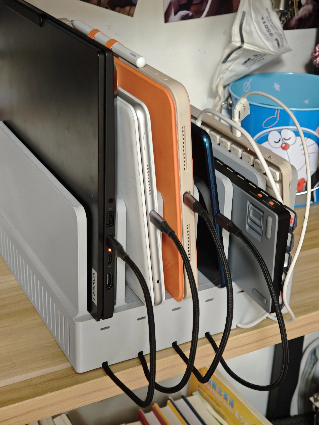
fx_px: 737
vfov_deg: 32.2
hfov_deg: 24.4
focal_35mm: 60
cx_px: 160
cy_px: 212
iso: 1600
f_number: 2
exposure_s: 1/33.5
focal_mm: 9
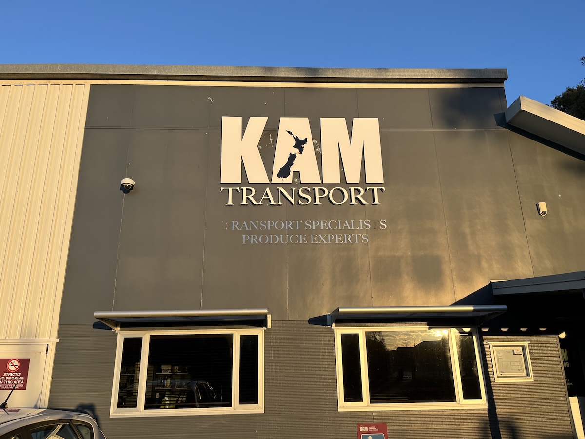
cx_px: 292
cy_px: 220
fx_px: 439
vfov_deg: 53.1
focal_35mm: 26
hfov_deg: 67.3
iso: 50
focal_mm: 5.1
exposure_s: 1/1009
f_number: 1.6
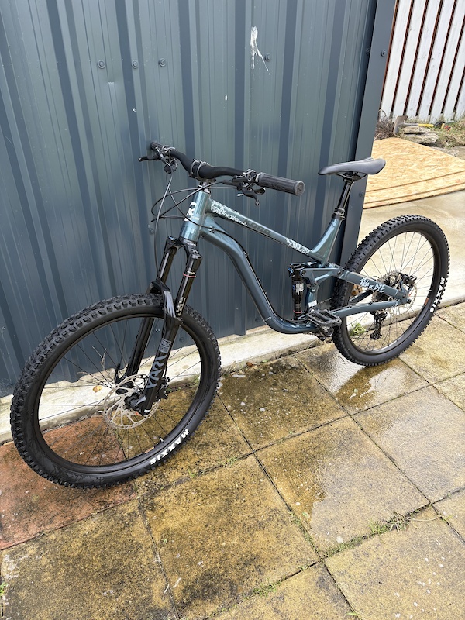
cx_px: 232
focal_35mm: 26
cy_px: 310
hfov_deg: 53.1
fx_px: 466
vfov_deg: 67.3
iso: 50
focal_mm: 5.96
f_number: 1.6
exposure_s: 1/239
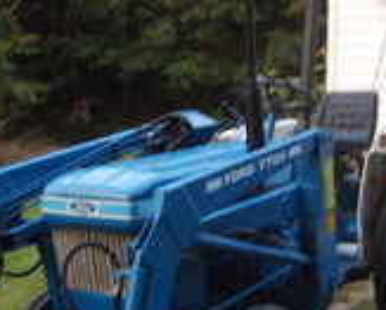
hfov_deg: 17.9
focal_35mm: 107
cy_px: 230
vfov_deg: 14.4
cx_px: 265
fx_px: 1225
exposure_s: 1/45
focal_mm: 8.7
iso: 133
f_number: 3.3
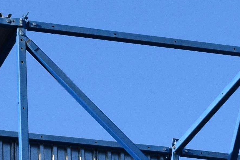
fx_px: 1746
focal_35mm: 262
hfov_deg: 7.8
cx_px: 227
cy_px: 302
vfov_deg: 5.2
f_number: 9
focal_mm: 26
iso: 200
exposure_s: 1/320
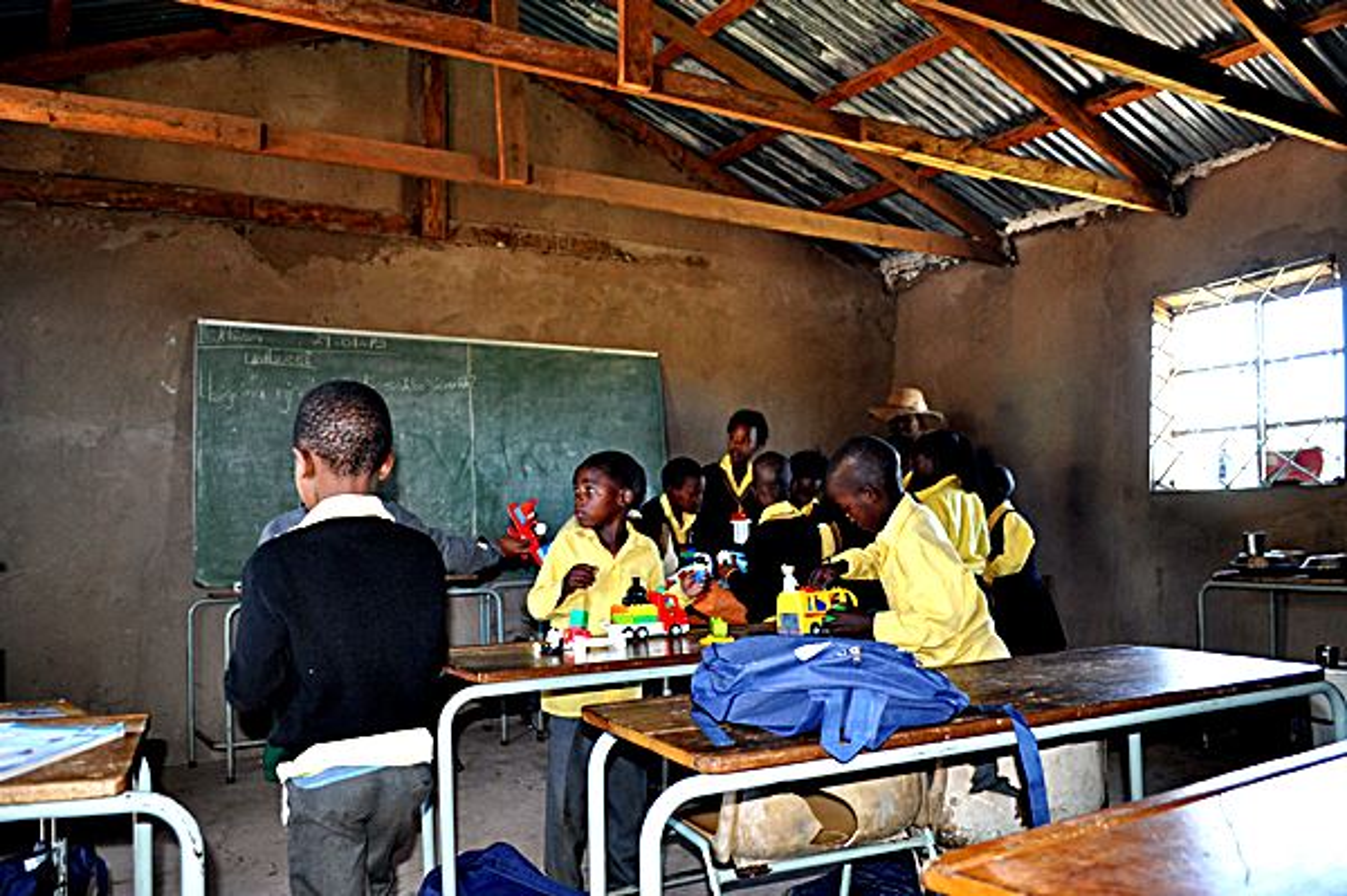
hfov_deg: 67.4
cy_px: 448
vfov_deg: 47.9
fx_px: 1009
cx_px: 674
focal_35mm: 27
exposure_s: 1/60
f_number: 3.5
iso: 800
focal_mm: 18
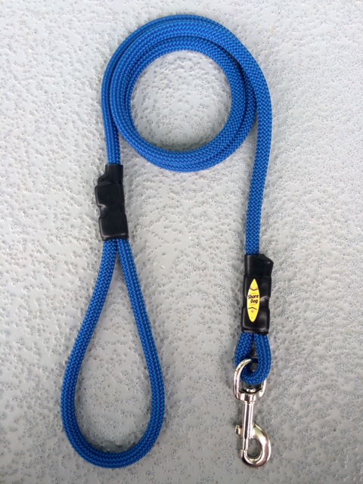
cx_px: 182
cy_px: 242
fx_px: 405
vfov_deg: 61.7
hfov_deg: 48.2
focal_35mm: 29
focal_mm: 4.15
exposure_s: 1/234
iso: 32
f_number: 2.2
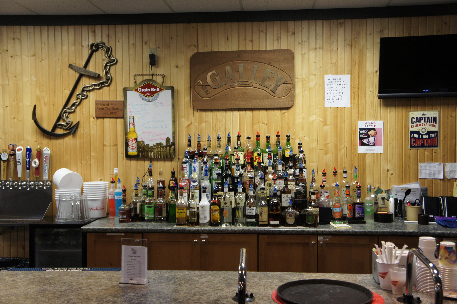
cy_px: 152
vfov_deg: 31.9
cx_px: 228
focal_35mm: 42
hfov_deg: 46.4
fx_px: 533
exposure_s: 1/50
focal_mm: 28
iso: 640
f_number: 4
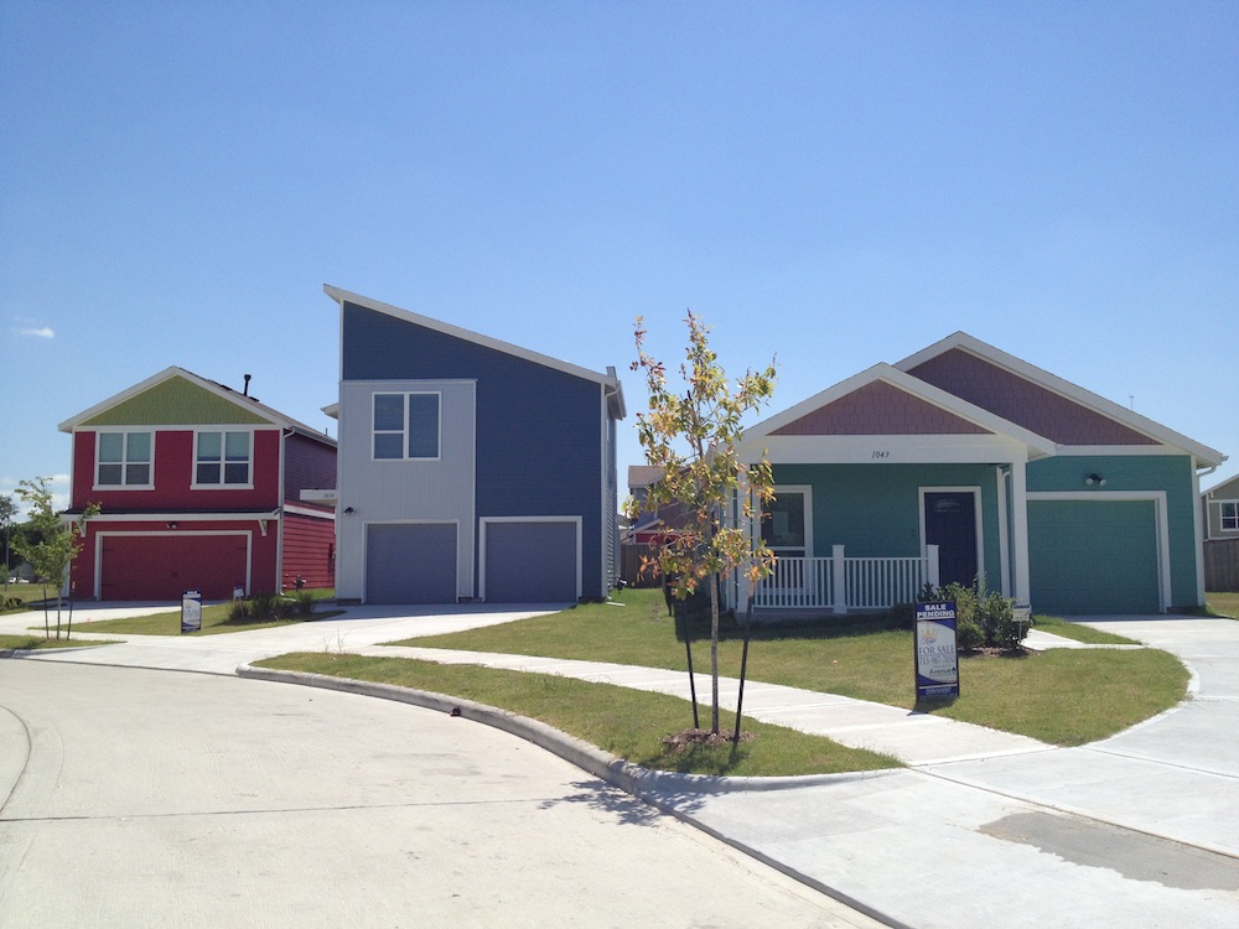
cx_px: 620
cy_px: 464
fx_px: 1253
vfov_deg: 40.7
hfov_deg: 52.6
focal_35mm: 35
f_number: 2.4
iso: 50
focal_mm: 4.28
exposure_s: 1/2632
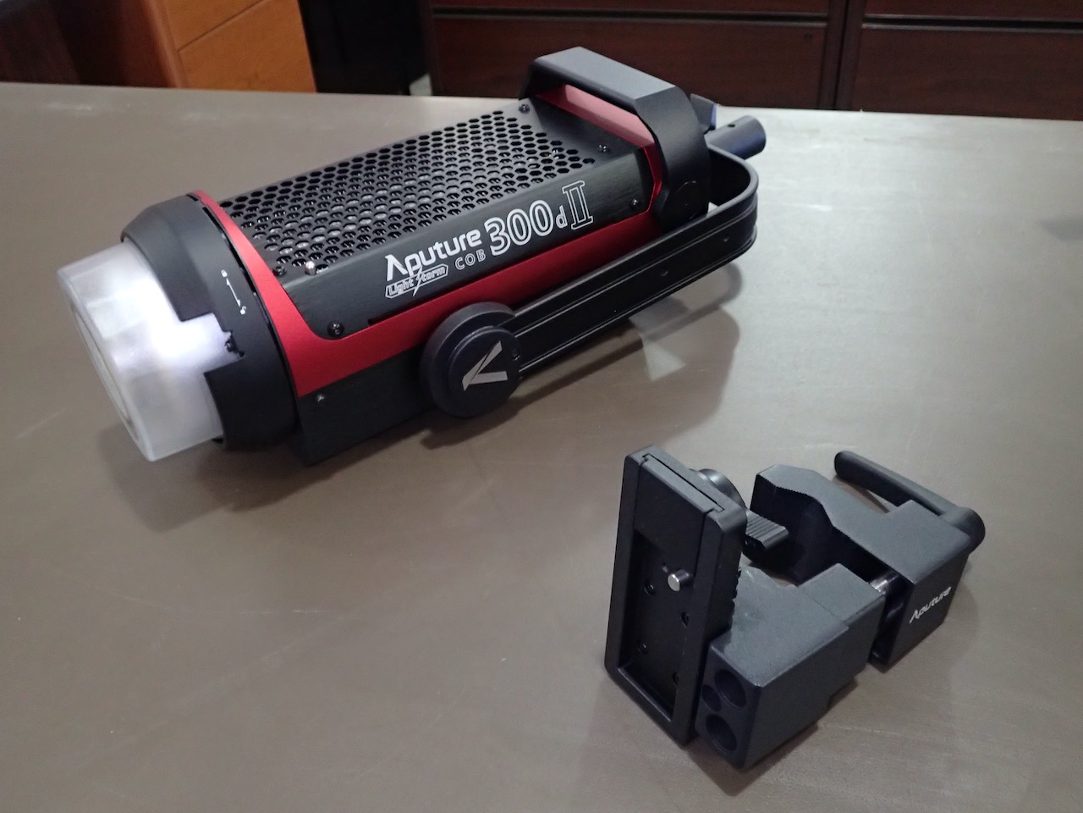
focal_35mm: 30
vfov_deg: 46.8
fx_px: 939
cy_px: 406
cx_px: 542
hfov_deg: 60.0
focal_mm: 5.5
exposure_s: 1/30
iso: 800
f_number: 2.3
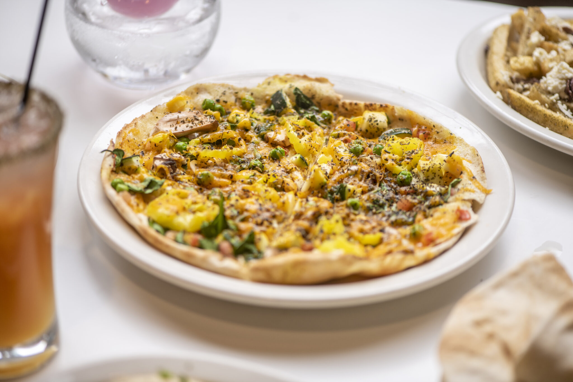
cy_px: 191
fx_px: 1671
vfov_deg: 13.0
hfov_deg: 19.5
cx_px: 286
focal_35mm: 105
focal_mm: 105
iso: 200
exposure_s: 1/160
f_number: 3.5
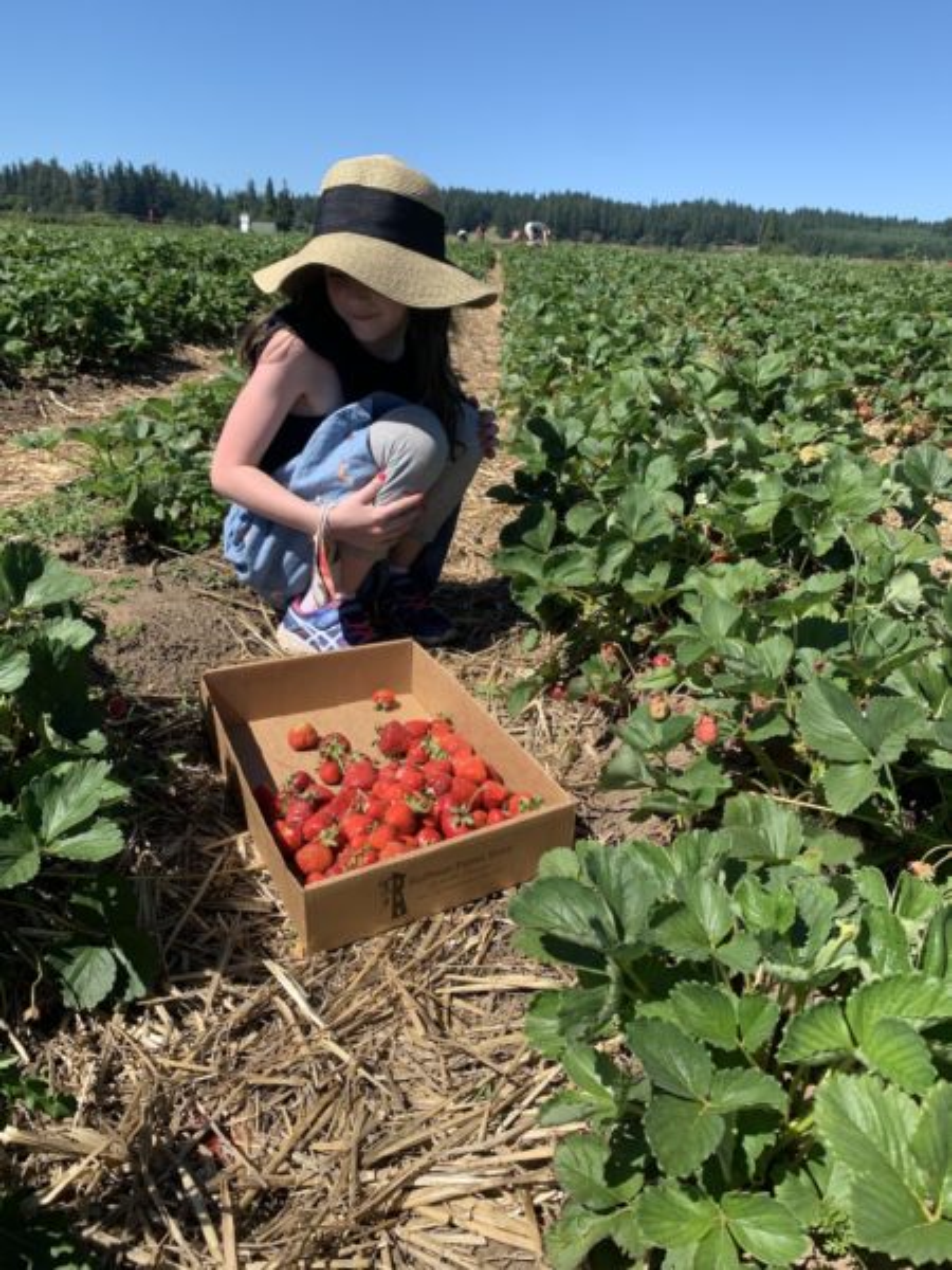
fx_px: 953
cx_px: 476
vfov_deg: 67.3
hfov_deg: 53.1
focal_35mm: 26
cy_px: 635
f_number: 1.8
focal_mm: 4.25
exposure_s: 1/1536
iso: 25
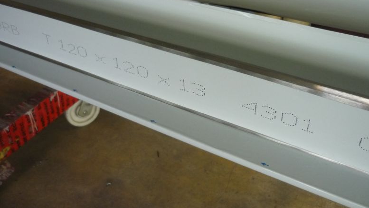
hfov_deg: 54.0
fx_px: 362
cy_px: 87
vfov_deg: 31.9
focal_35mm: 37
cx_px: 182
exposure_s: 1/30
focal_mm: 5.5
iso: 400
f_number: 2.8
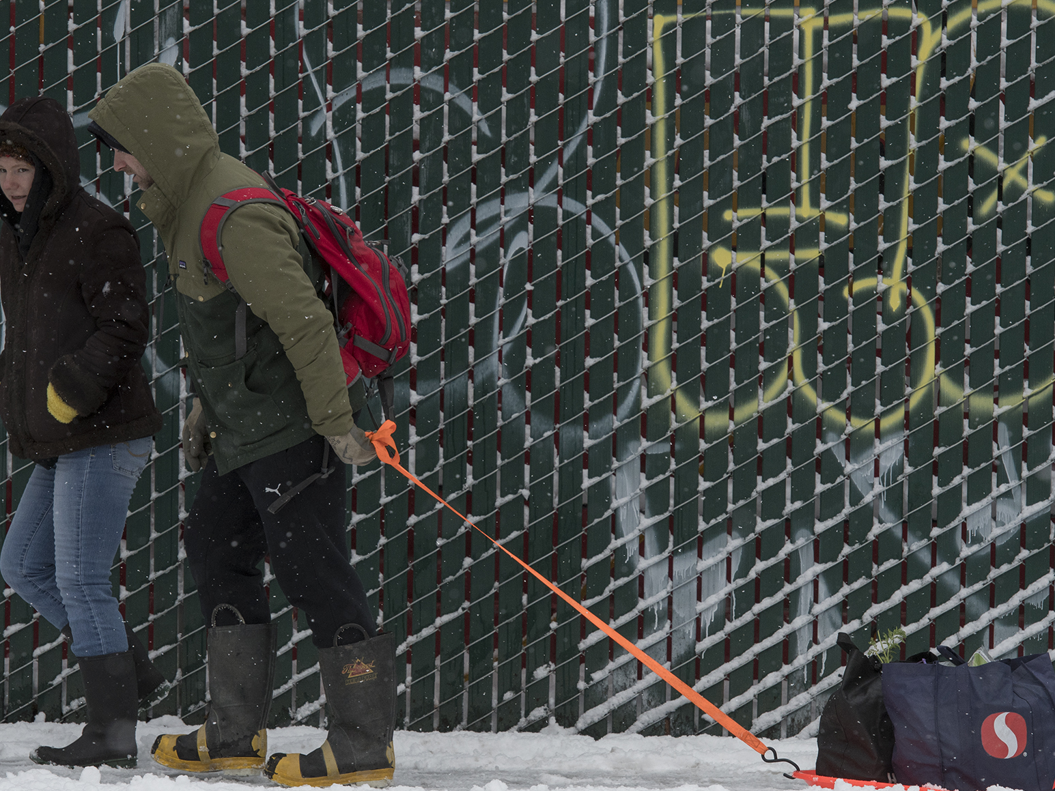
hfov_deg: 5.8
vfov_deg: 4.3
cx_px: 496
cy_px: 460
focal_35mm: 344
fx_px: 10485
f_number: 7.1
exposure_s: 1/1000
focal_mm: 180
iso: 400
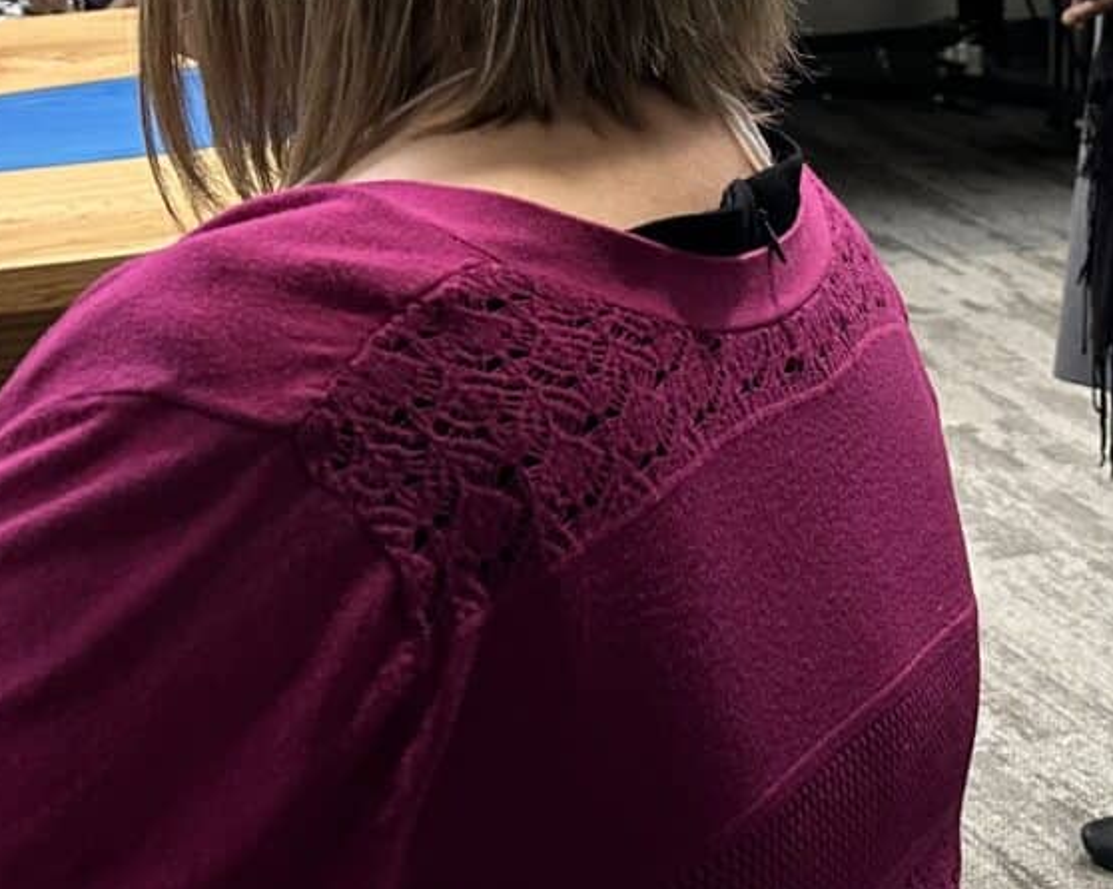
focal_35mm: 86
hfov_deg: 22.1
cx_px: 816
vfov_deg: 15.7
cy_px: -618
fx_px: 2832
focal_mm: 6.86
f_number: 1.78
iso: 200
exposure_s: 1/60
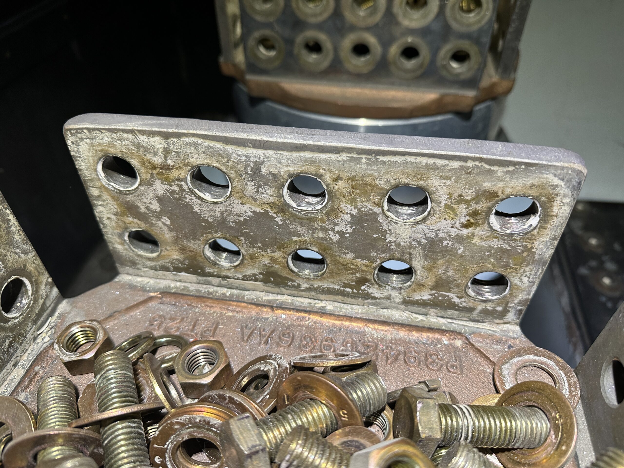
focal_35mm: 24
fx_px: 433
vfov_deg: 56.8
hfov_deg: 71.6
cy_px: 234
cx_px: 312
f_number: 1.78
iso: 200
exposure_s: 1/49
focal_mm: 6.86
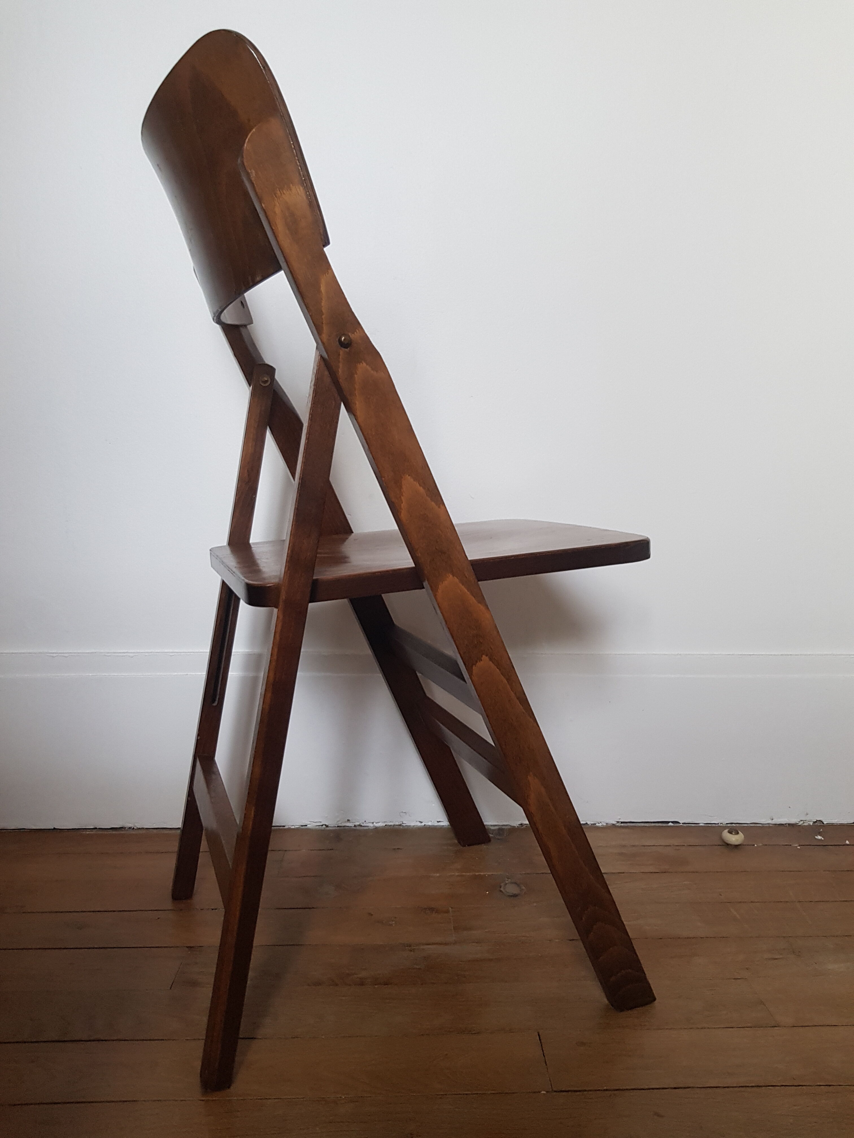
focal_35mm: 26
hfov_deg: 53.1
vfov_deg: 67.3
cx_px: 427
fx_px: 855
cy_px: 569
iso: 200
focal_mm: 4.2
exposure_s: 1/33
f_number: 1.7
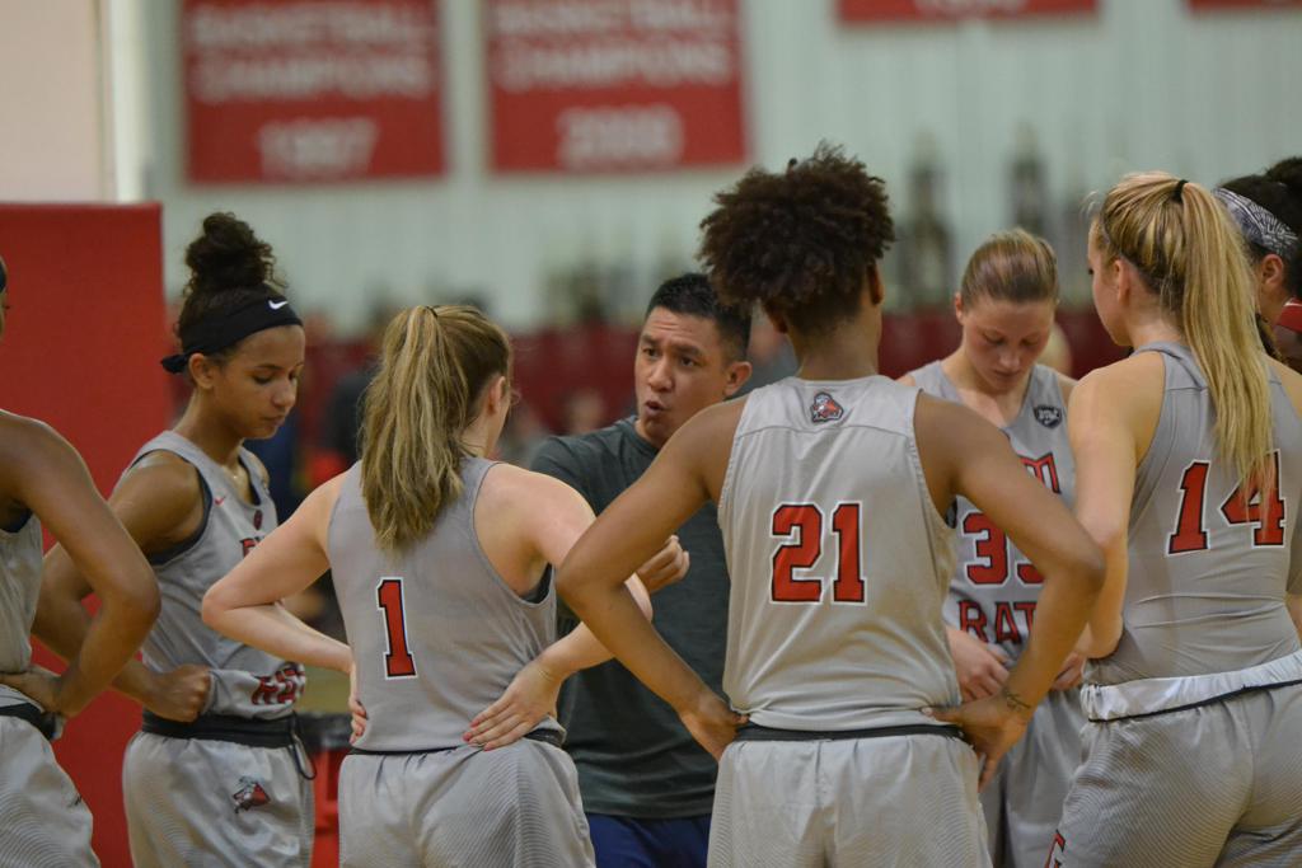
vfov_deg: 5.0
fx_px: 10037
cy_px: 434
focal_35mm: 278
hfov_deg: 7.4
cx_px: 651
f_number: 2.8
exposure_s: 1/500
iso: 3200
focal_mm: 185
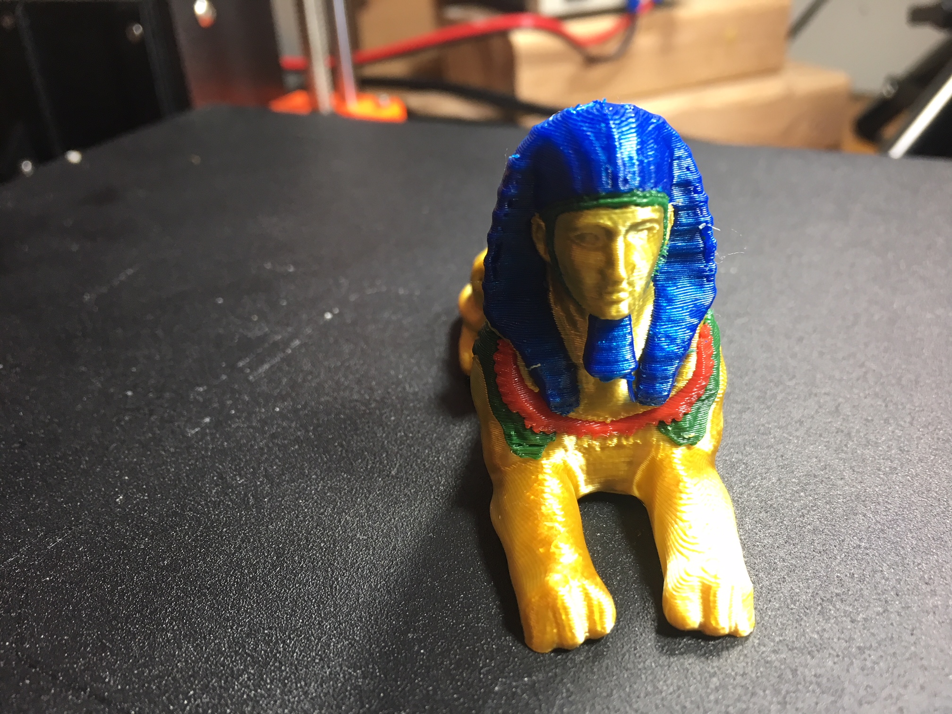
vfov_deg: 48.2
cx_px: 476
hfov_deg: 61.7
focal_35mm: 29
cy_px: 357
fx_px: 798
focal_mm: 4.15
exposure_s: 1/30
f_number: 2.2
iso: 32
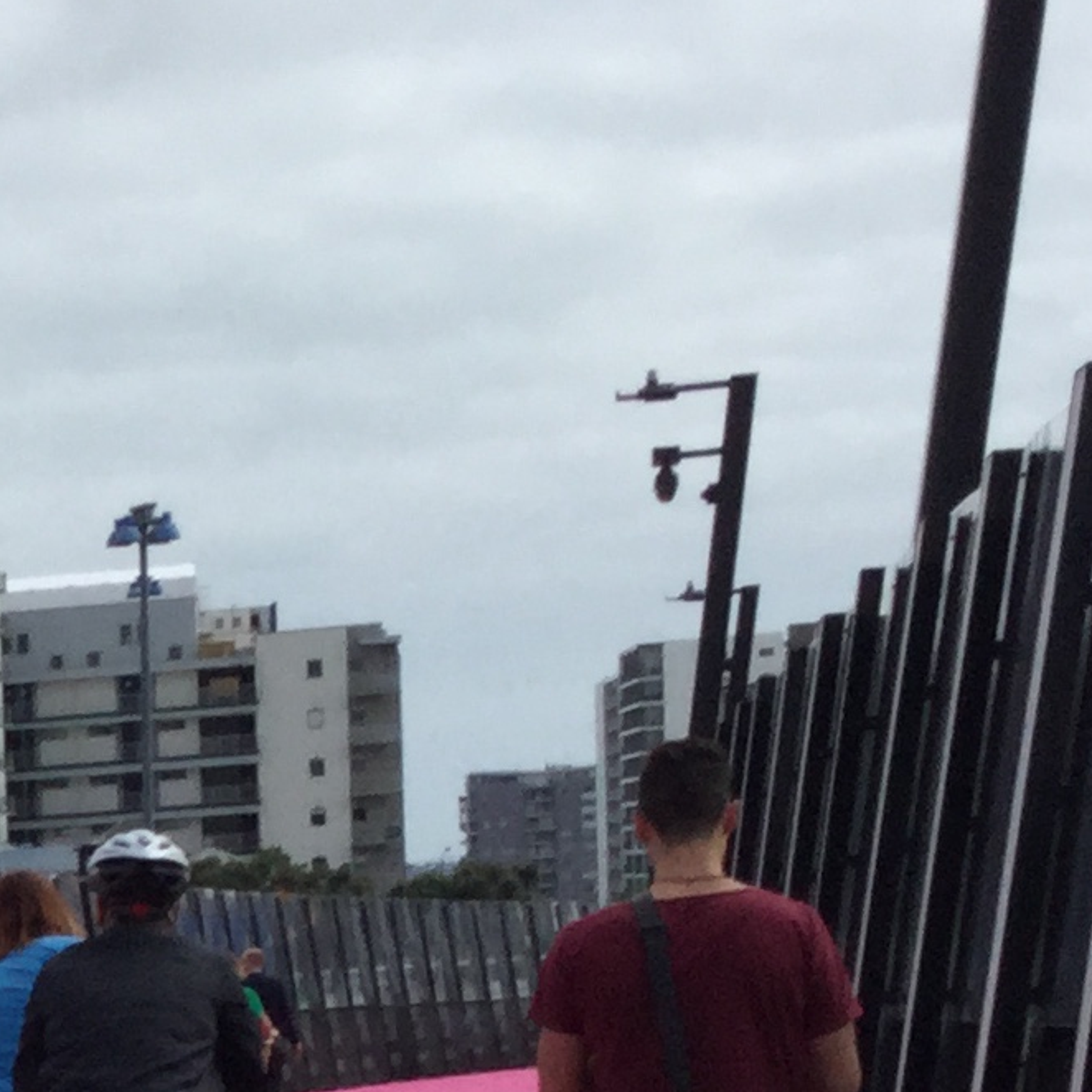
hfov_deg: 12.1
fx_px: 4818
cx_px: -769
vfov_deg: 12.5
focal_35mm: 135
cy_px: 1422
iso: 25
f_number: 2.4
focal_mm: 3.3
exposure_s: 1/2203
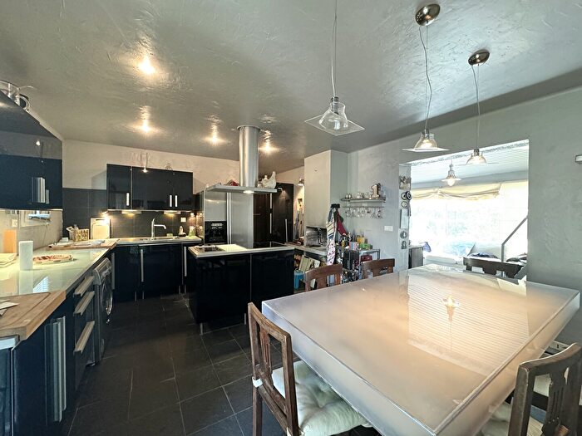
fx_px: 235
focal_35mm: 14
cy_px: 218
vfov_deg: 85.7
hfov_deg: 102.1
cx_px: 291
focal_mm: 2.22
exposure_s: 1/50
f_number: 2.2
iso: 400
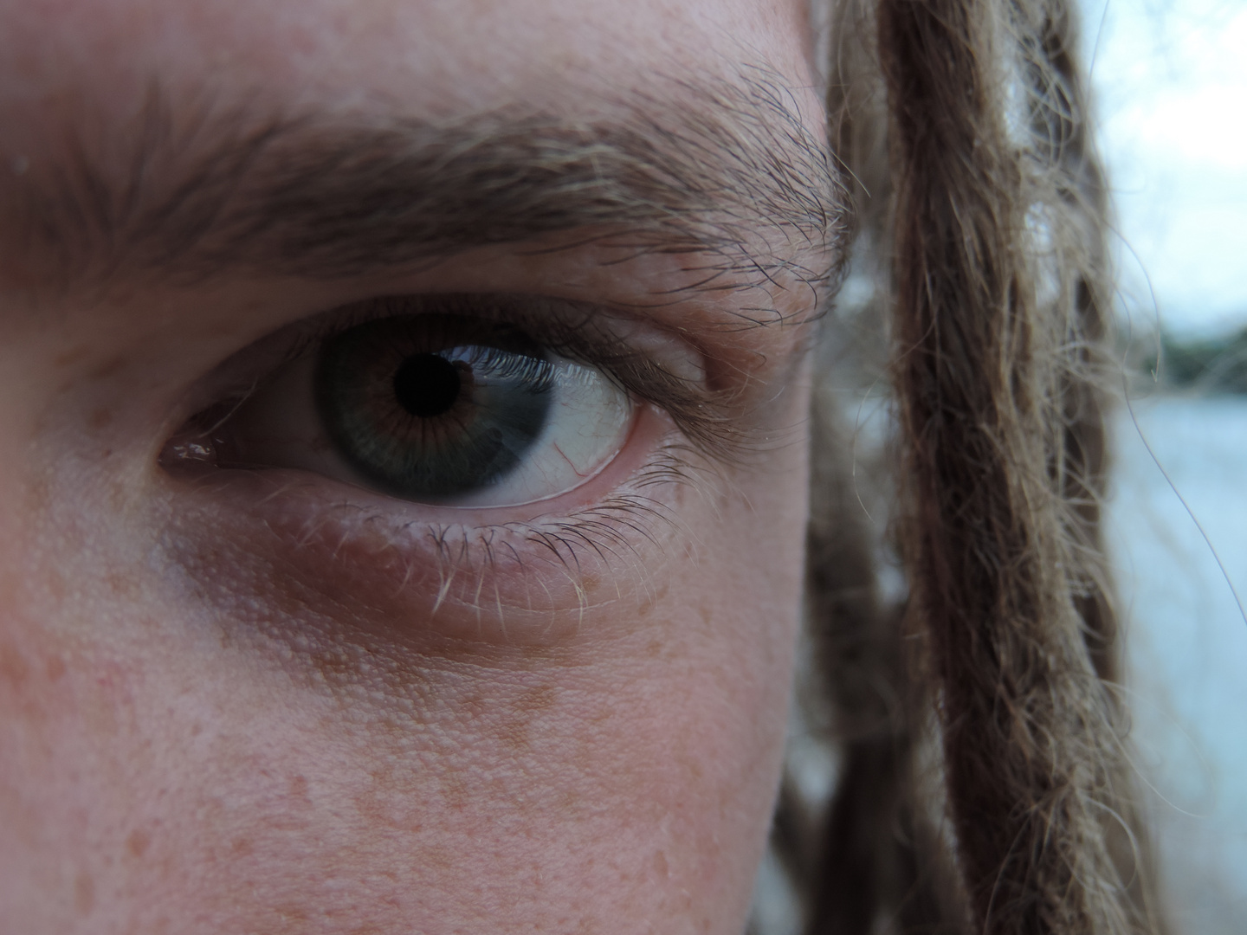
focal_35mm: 47
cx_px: 624
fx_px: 1693
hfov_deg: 40.4
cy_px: 468
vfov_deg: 30.9
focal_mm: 8.3
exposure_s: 1/50
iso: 80
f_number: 3.5
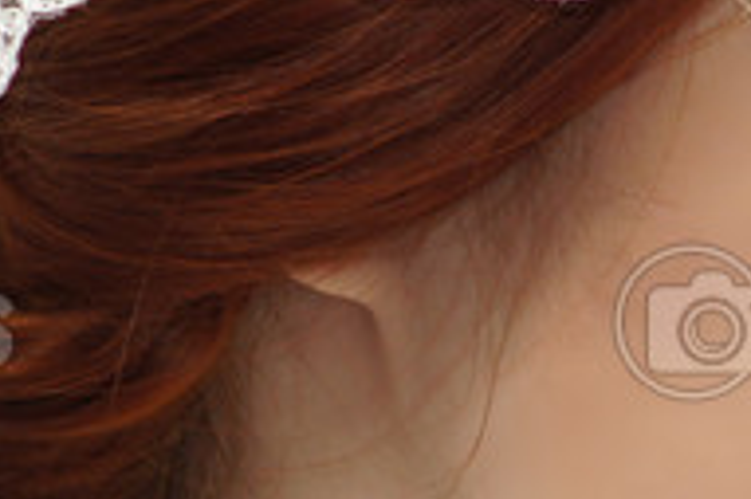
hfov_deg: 1.9
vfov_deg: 1.3
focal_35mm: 1085
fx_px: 22608
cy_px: 328
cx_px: 1064
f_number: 7.1
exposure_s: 1/125
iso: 200
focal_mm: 135
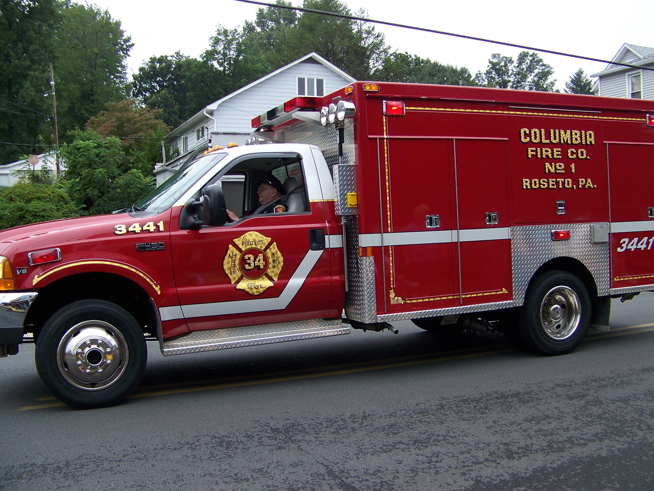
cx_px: 340
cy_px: 258
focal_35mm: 38
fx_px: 718
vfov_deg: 37.7
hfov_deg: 49.0
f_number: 2.8
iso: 64
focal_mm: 5.85
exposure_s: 1/320
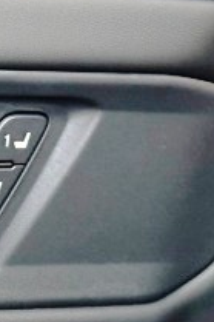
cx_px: -302
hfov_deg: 5.4
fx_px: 2188
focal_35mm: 245
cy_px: 322
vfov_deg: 8.4
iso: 500
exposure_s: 1/30
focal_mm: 6.86
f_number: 1.78
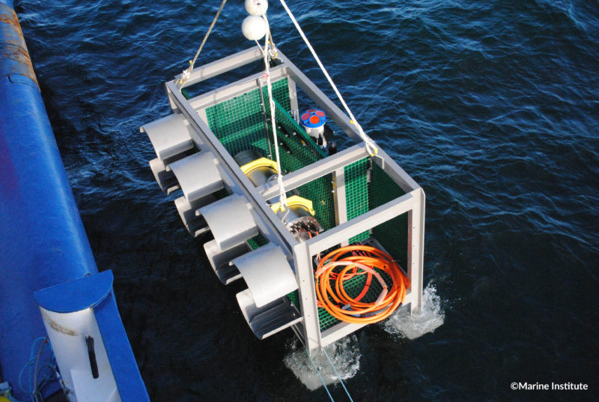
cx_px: 300
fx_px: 800
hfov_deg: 41.1
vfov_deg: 28.2
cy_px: 201
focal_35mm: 48
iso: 1600
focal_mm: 32
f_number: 5.6
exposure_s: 1/2000
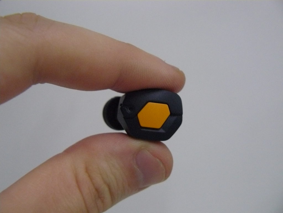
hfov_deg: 51.4
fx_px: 294
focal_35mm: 36
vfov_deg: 39.7
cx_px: 142
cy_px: 106
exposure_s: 1/60
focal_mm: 6
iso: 400
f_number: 2.8
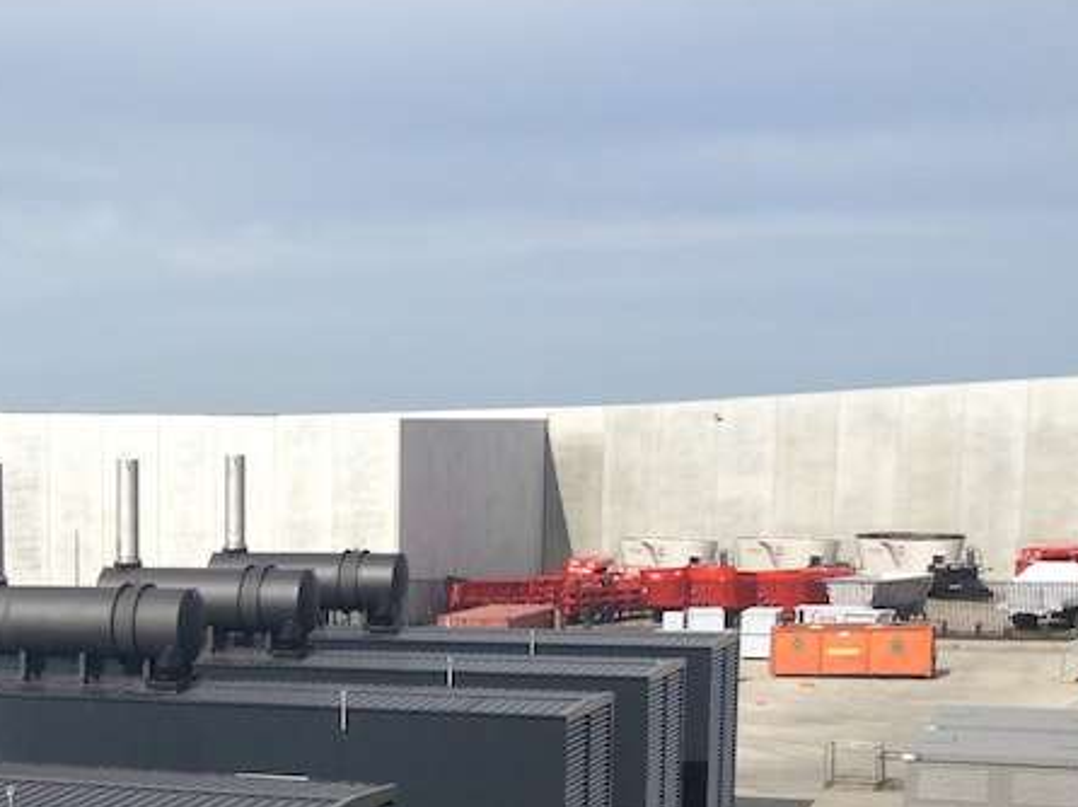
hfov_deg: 24.9
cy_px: 759
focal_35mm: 74
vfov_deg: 19.4
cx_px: -46
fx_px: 2303
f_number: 2.4
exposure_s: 1/1808
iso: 50
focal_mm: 4.13
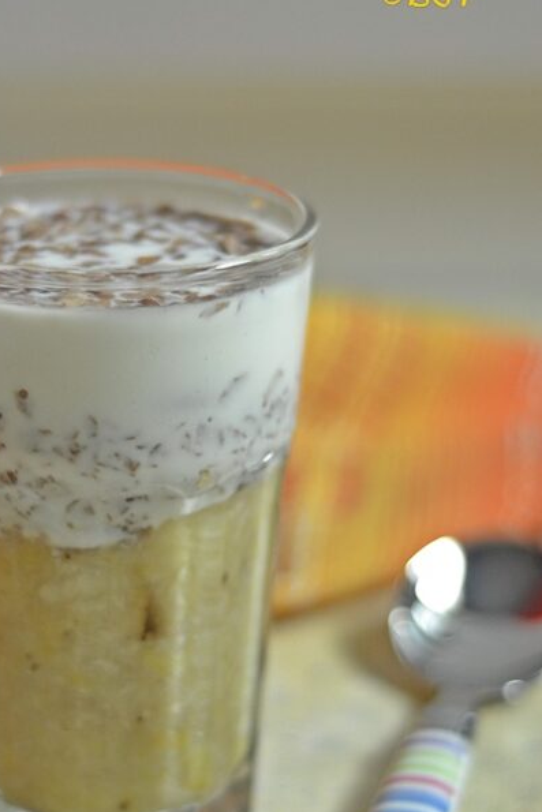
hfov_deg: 13.2
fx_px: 2347
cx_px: 186
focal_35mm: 104
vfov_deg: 19.6
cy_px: 476
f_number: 1.8
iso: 560
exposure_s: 1/60
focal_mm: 50
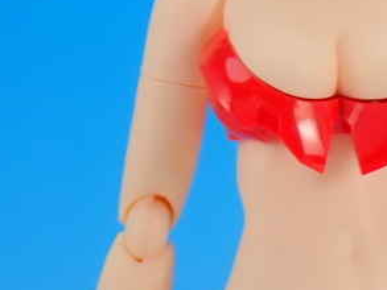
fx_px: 3903
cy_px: 34
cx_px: 602
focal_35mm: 349
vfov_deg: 4.3
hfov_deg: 5.6
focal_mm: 18
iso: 100
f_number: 4.9
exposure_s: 1/15
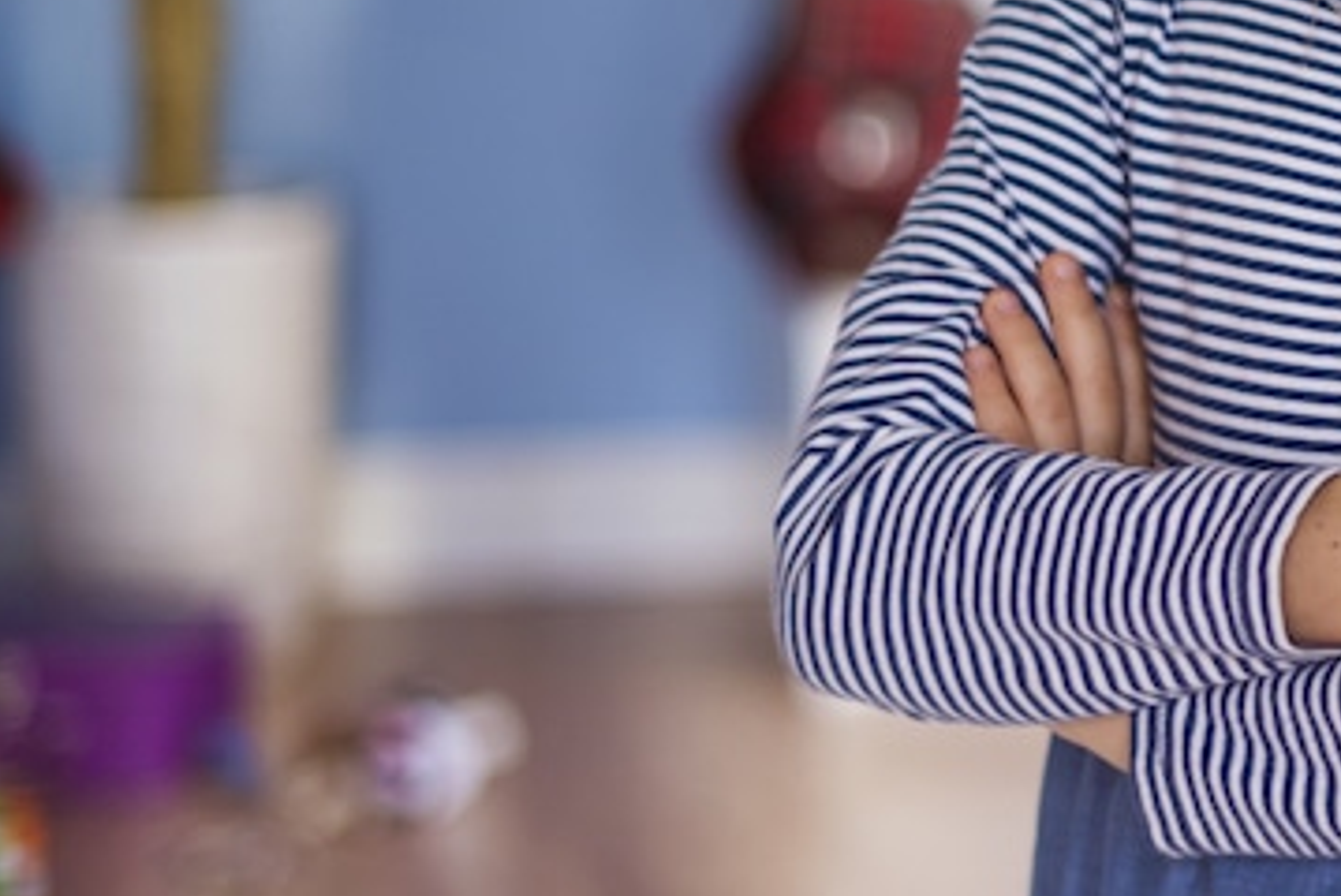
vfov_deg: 8.2
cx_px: 2081
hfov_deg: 11.7
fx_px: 6226
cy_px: 62
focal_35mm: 167
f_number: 2
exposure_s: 1/125
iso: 200
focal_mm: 50
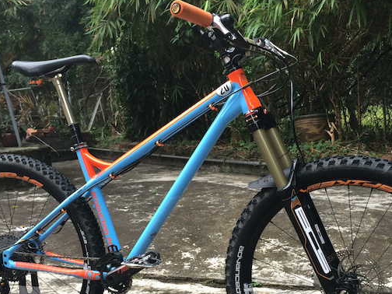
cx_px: 208
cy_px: 212
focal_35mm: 46
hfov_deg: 41.2
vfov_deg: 31.1
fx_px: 521
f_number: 2.2
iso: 40
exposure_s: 1/40
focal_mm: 4.15
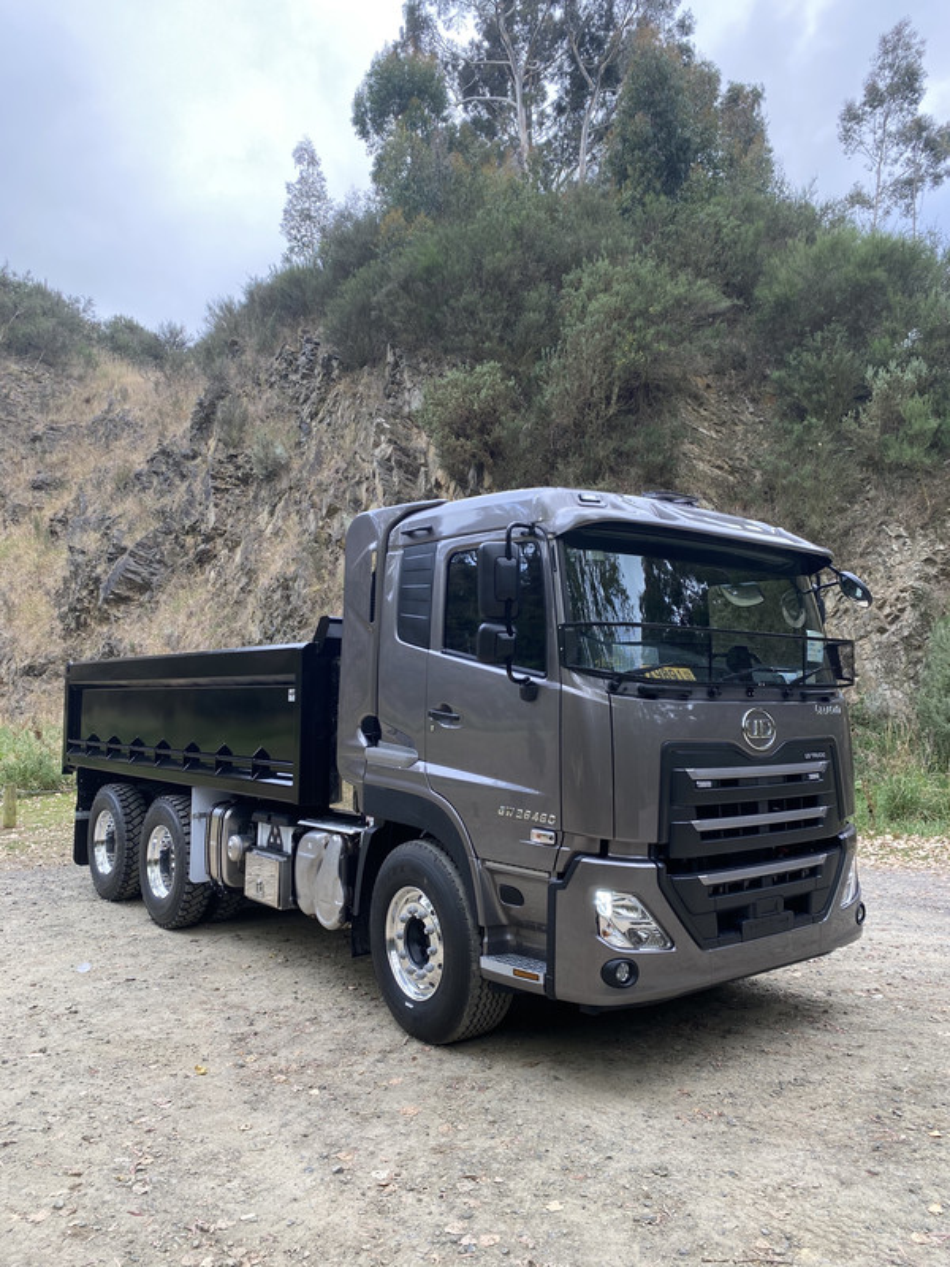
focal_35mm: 26
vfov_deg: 67.3
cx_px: 475
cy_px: 634
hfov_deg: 53.1
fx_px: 951
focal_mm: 4.25
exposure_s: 1/249
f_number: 1.8
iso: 32
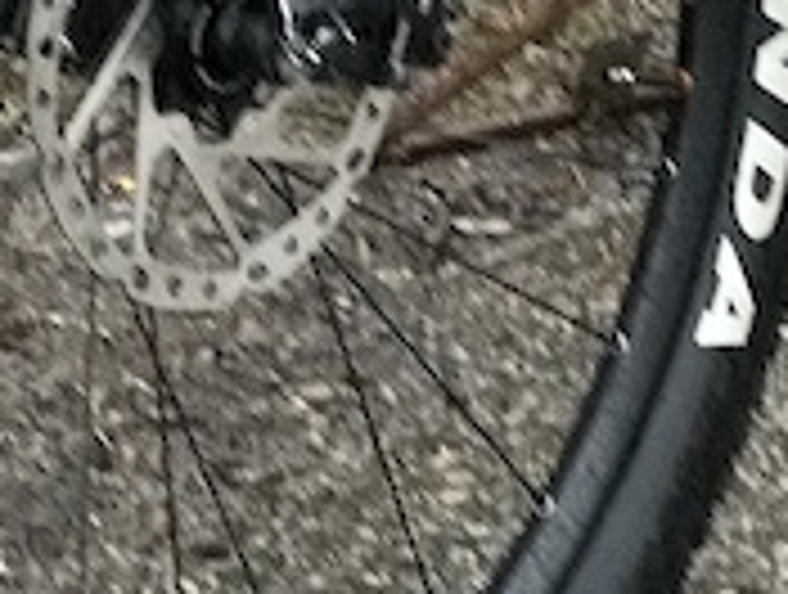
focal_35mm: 260
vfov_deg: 5.6
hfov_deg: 7.6
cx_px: 585
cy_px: -742
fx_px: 5931
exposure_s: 1/60
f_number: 2.8
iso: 64
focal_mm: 6.6
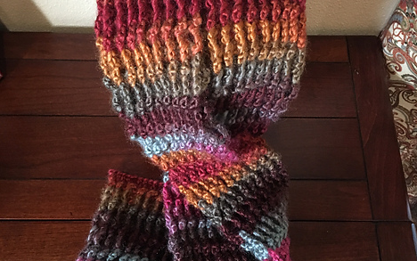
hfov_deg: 47.2
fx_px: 478
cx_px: 213
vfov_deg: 30.6
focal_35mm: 42
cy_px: 135
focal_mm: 4.15
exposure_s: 1/30
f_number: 2.2
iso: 200
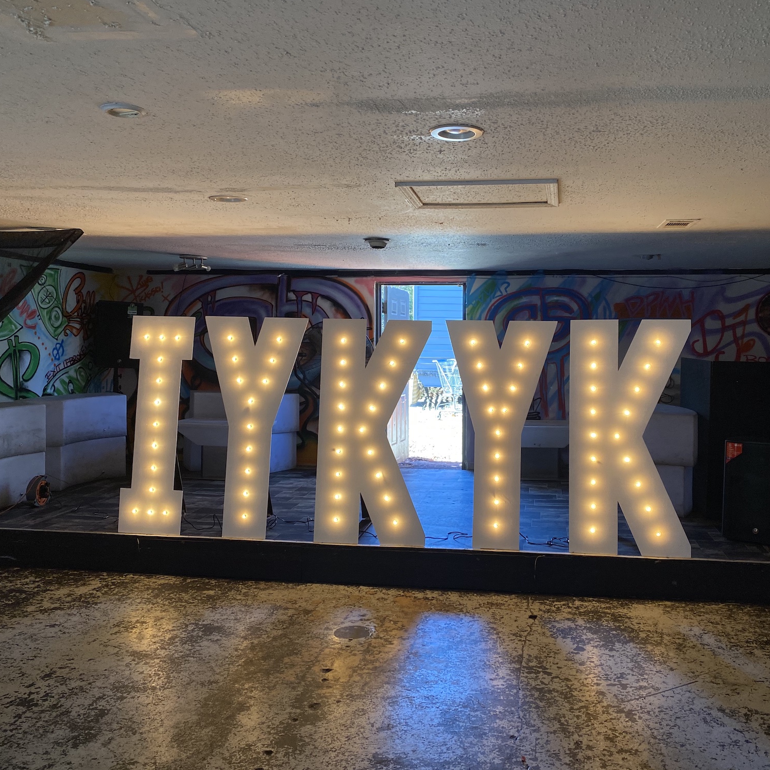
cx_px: 439
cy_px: 382
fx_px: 780
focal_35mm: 31
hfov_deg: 52.4
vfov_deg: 52.5
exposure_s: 1/60
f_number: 1.8
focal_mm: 4.25
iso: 64
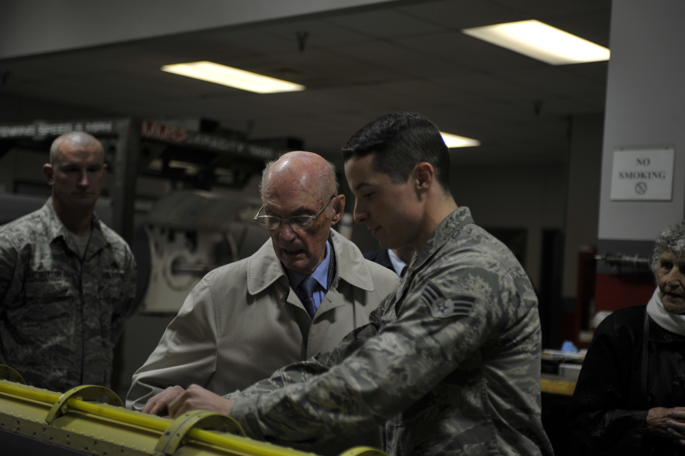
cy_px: 228
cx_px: 342
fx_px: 1065
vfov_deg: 24.2
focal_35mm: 56
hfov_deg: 35.7
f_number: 2.8
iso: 200
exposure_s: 1/80
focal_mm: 56
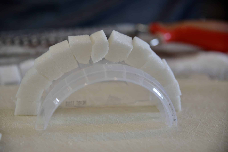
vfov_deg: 9.5
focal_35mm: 145
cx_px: 114
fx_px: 919
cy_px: 76
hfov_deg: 14.1
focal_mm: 145
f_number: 5.6
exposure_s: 1/125
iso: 1100
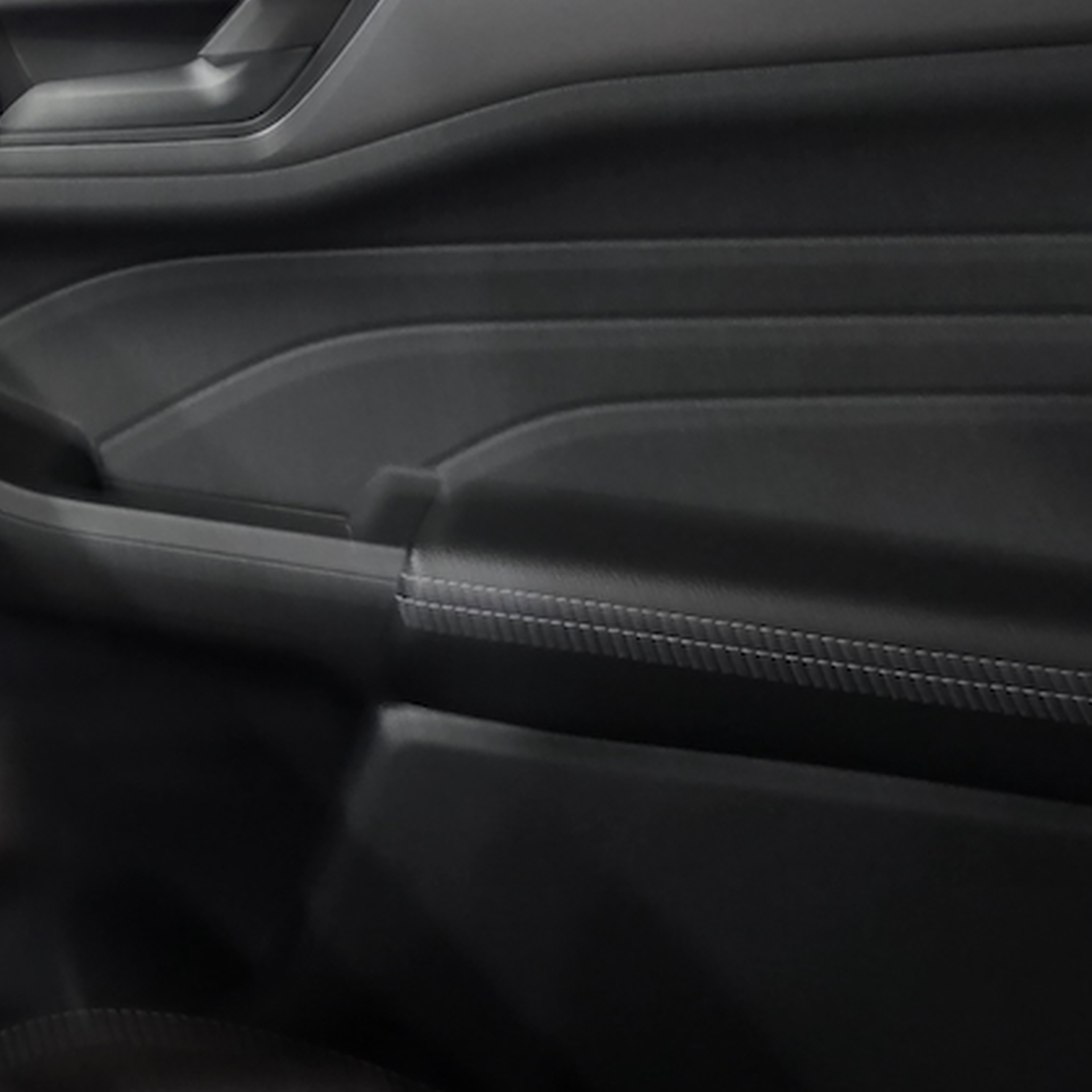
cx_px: -403
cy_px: 575
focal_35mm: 62
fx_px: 2213
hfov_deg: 23.7
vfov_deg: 27.7
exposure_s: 1/31
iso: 400
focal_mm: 6.3
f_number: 1.7
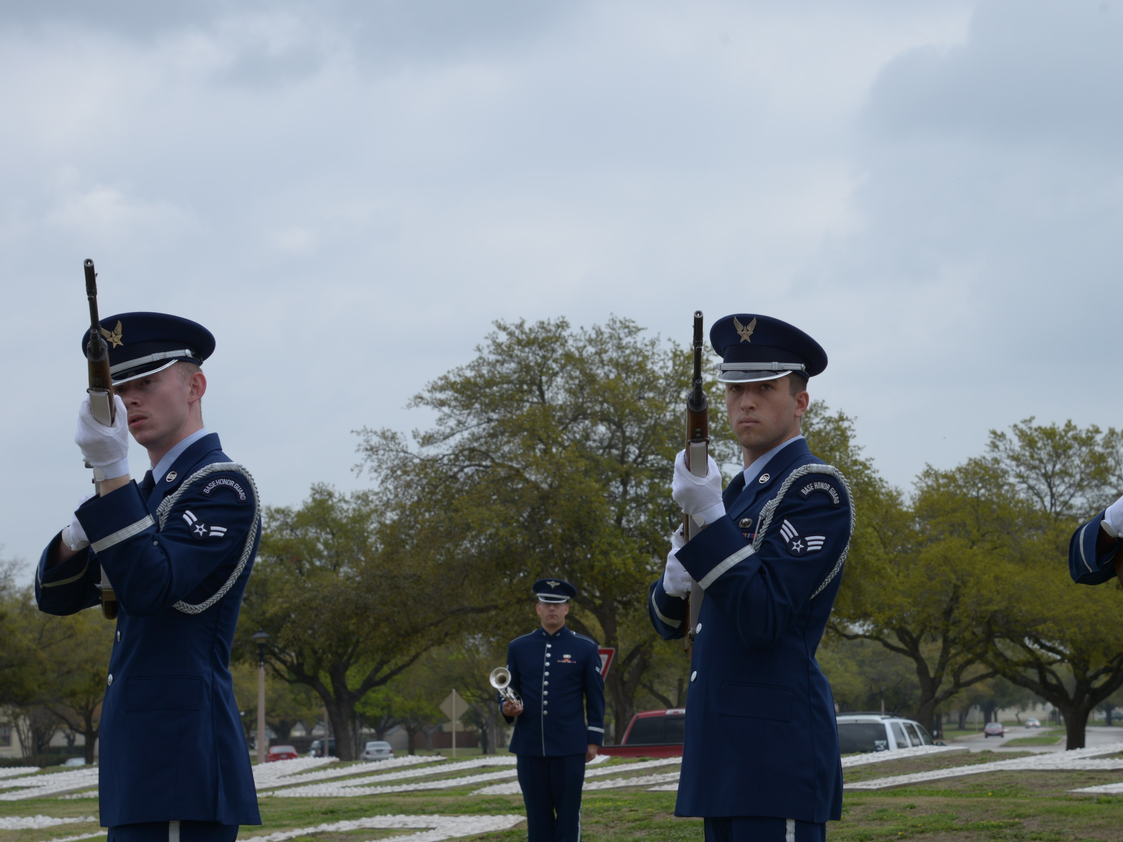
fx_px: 3601
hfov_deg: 17.7
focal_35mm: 111
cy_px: 463
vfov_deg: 13.3
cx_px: 671
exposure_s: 1/320
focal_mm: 78
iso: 200
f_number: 9
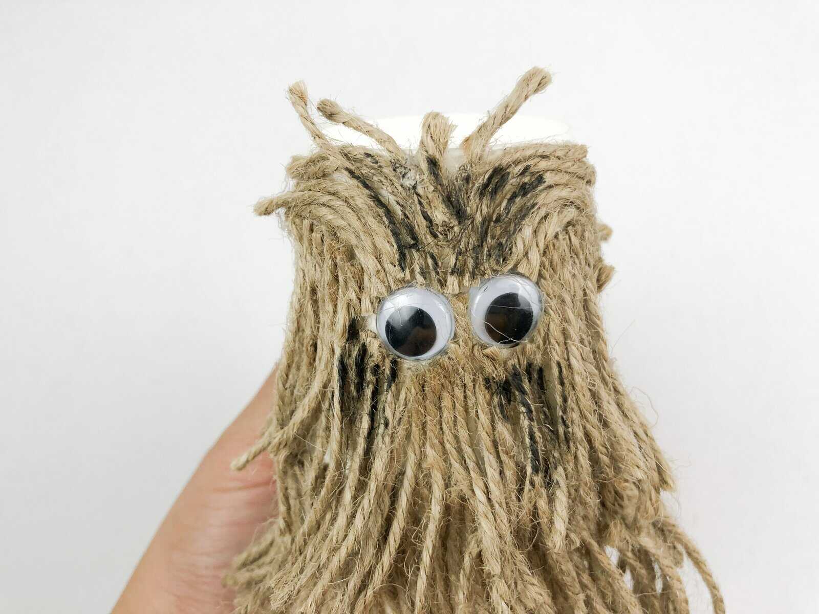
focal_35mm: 28
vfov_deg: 49.7
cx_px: 410
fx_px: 662
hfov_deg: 63.4
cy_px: 307
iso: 25
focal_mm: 4
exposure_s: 1/40
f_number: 1.8
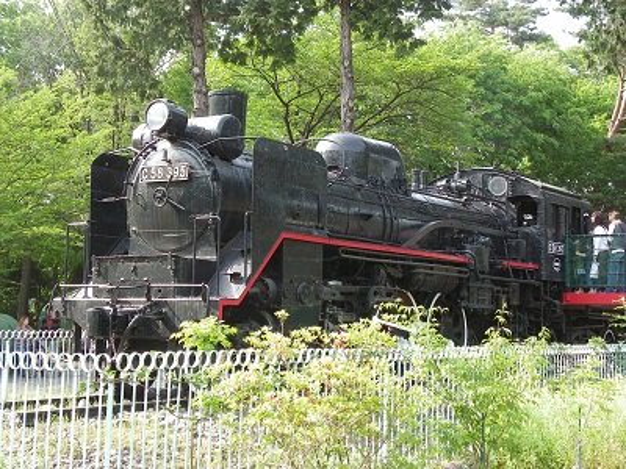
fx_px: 1085
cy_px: 234
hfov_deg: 32.2
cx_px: 313
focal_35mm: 60
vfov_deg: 24.4
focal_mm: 10.7
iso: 80
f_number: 3.5
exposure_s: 1/125
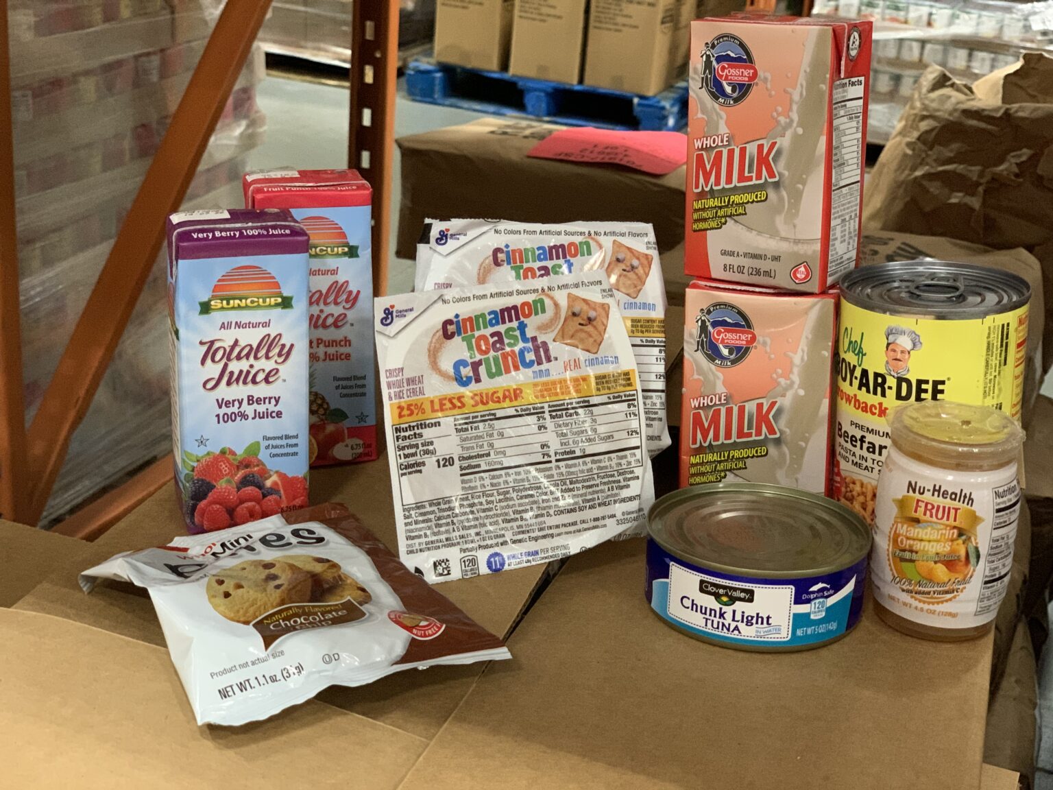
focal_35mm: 52
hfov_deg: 36.8
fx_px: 1582
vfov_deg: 28.0
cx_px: 526
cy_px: 395
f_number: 2.4
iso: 400
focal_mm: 6
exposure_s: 1/47
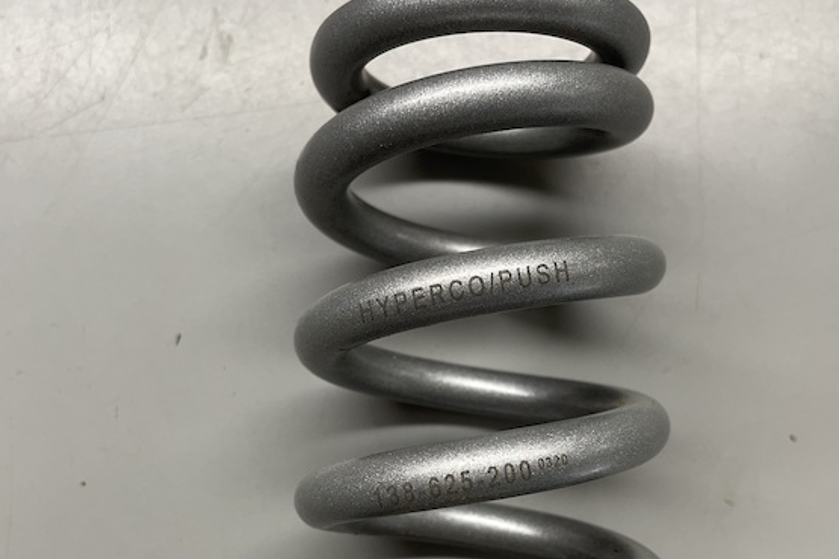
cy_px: 385
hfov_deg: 49.6
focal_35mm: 39
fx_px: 909
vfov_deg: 33.8
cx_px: 416
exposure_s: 1/144
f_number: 1.6
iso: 32
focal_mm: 4.2
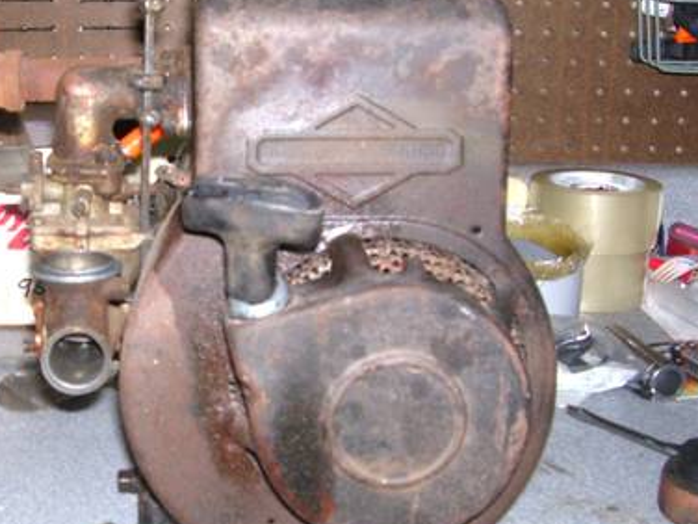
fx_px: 1190
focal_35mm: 59
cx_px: 162
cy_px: 256
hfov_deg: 32.0
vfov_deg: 24.8
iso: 125
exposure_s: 1/60
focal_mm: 6
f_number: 2.7
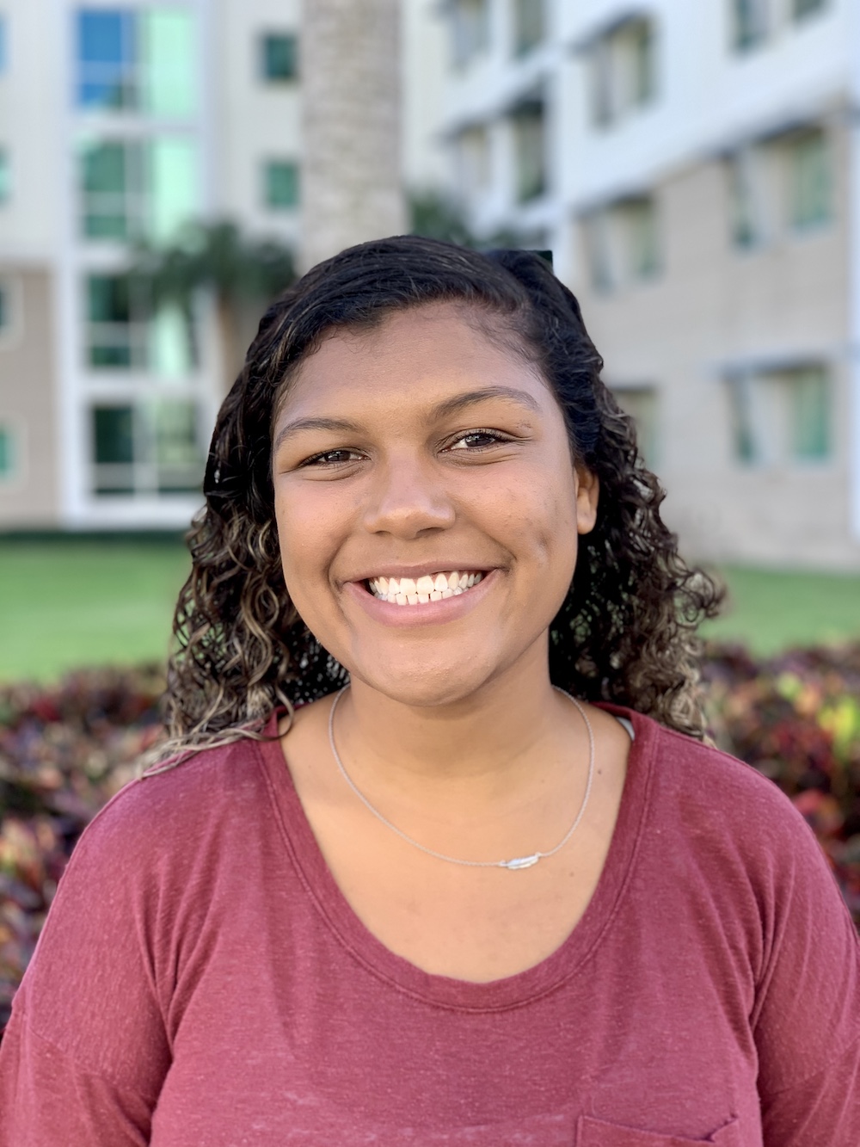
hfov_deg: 28.0
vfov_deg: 36.8
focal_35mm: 52
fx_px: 1722
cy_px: 574
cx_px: 430
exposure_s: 1/122
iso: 20
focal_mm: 6
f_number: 2.4
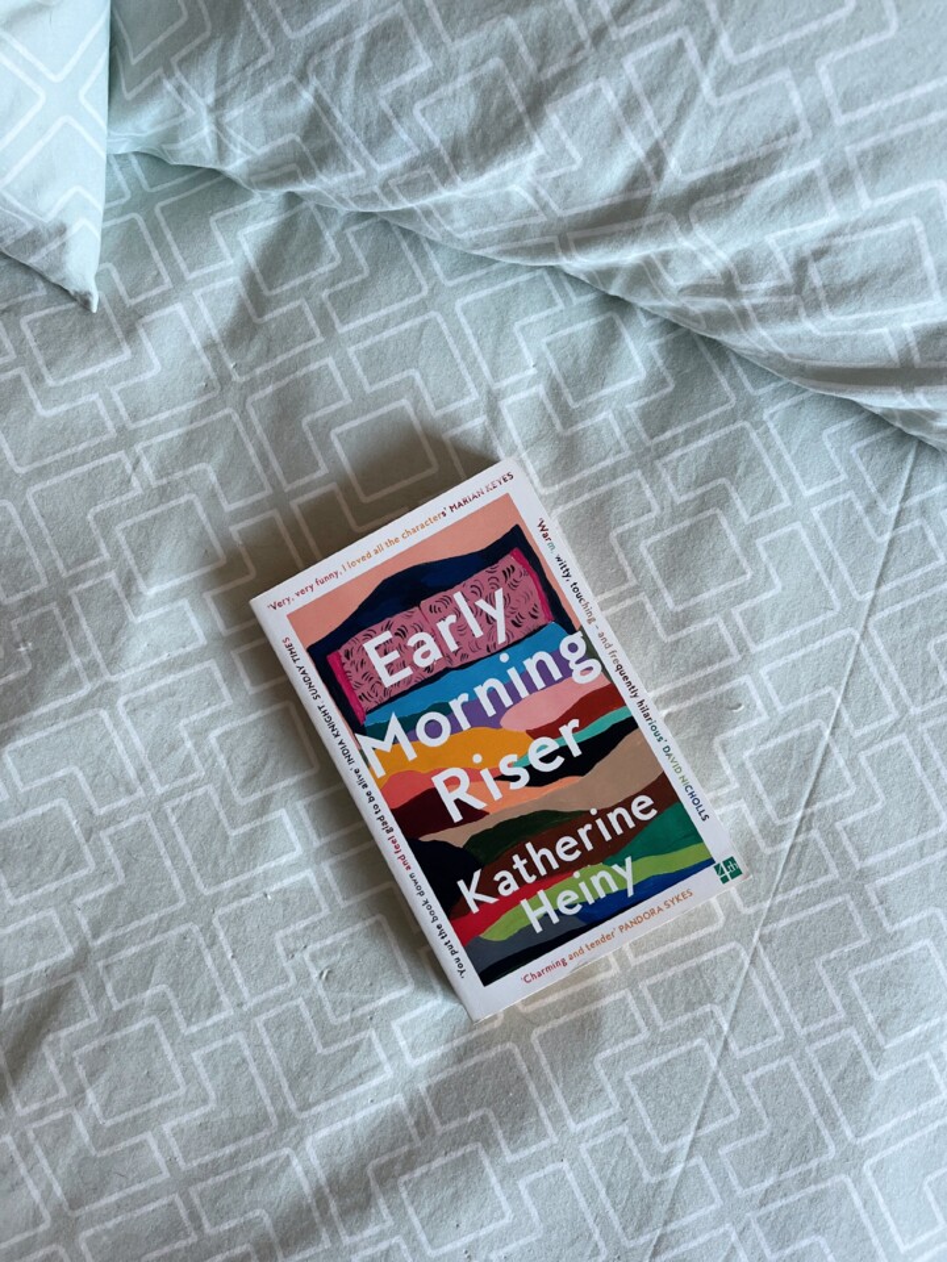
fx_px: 948
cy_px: 631
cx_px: 474
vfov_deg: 67.3
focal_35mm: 26
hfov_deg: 53.1
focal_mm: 5.1
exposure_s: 1/105
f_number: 1.6
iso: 125
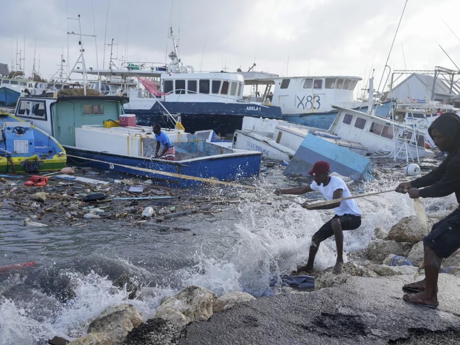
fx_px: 505
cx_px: 235
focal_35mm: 38
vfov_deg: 37.7
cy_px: 173
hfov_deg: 49.0
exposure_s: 1/1000
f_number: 4
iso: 400
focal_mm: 35
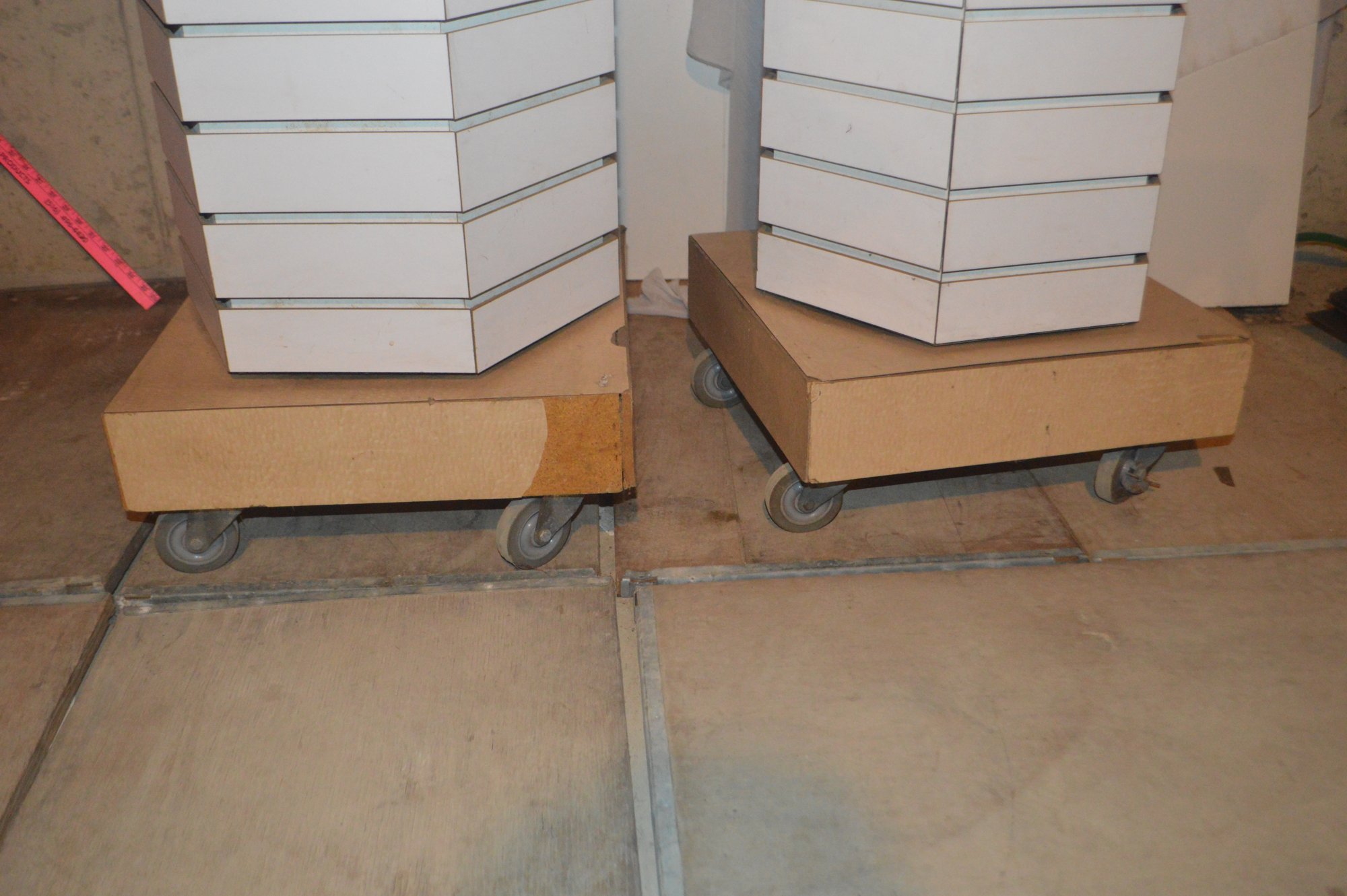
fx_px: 1234
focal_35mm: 33
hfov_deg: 57.3
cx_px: 674
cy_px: 448
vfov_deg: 39.9
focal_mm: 22
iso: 2500
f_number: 4
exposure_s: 1/30
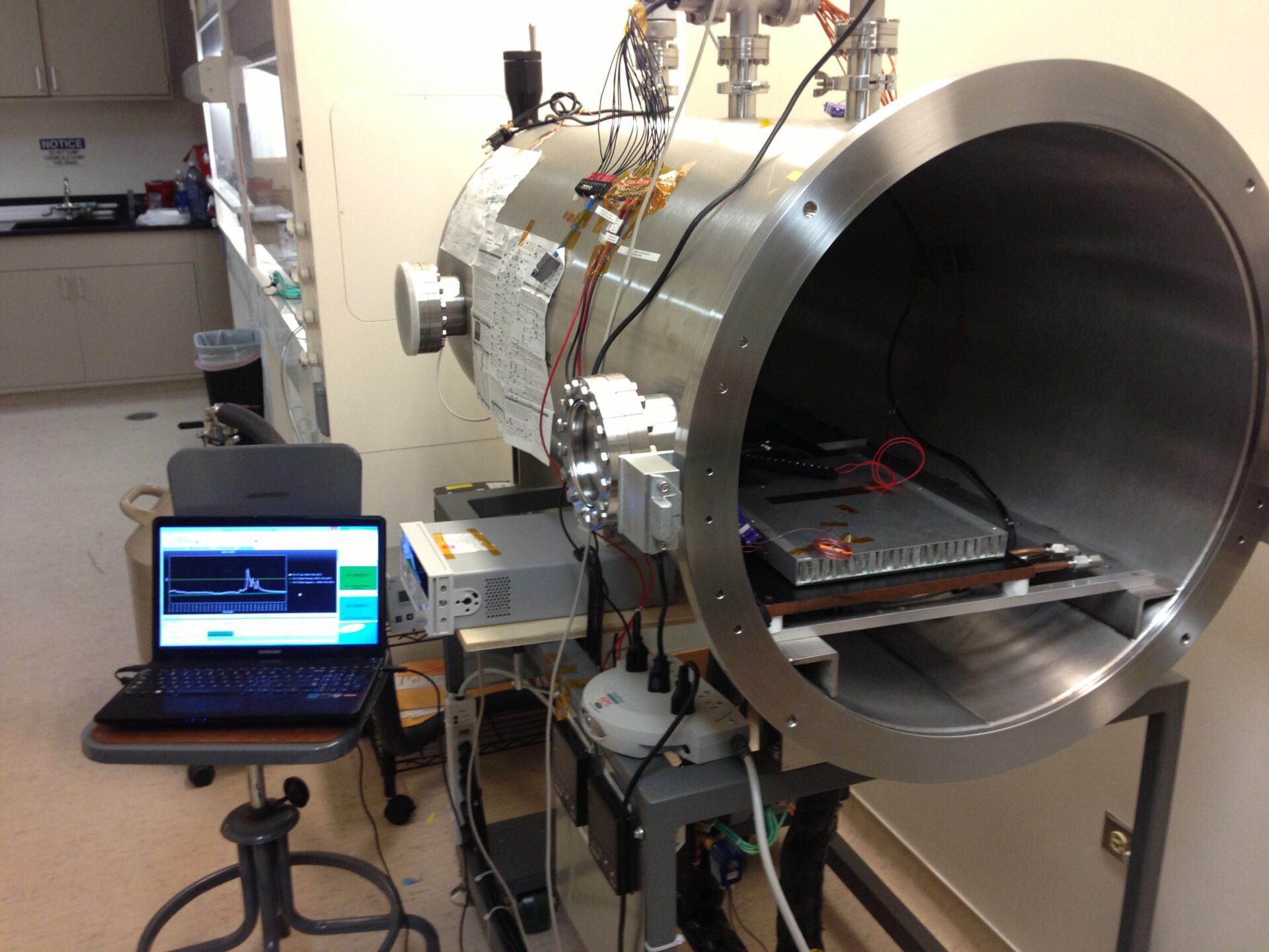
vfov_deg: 42.9
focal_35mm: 33
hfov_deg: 55.4
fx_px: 1210
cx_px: 634
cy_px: 476
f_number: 2.4
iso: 100
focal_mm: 4.13
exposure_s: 1/20
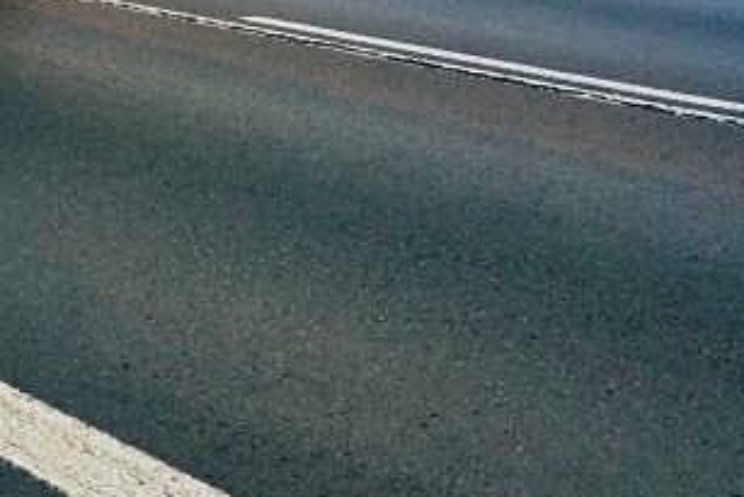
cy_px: -280
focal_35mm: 100
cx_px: 0
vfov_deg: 12.9
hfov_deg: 19.8
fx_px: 2068
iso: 200
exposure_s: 1/500
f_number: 7.1
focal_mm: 16
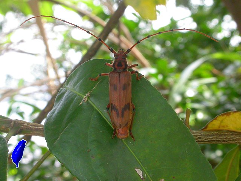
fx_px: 982
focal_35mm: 141
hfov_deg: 14.0
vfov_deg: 10.5
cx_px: 120
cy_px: 90
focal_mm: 29.3
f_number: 7.7
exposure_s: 1/60
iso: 200
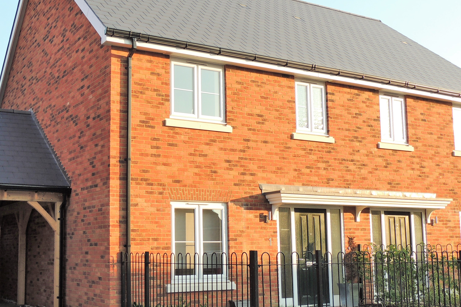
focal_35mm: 48
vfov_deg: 28.1
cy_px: 169
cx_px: 174
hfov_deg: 40.8
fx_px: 615
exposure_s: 1/250
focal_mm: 5.3
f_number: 3.1
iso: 100
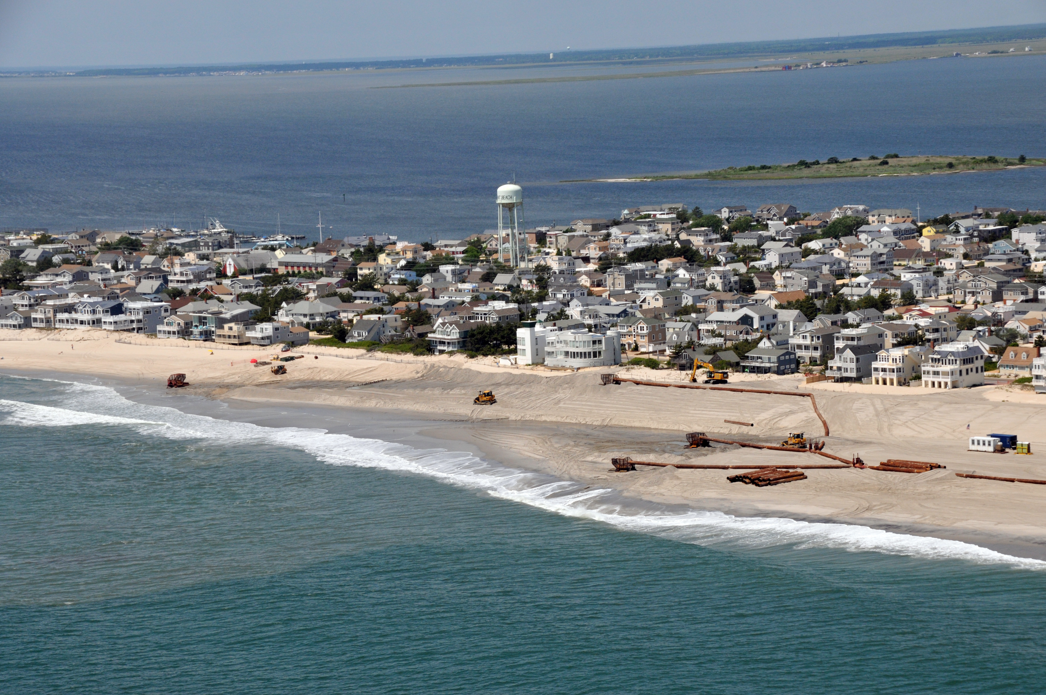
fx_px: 3047
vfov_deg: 13.0
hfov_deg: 19.5
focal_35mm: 105
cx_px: 523
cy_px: 348
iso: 400
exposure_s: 1/1000
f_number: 13
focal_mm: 70
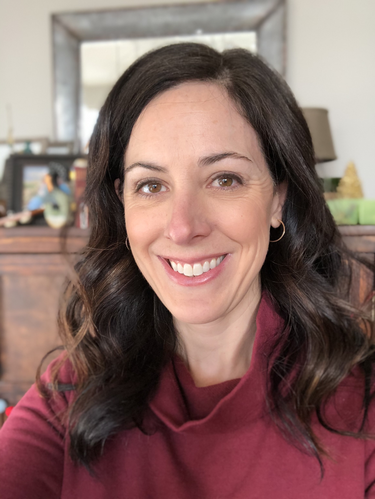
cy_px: 250
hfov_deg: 44.2
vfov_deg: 56.8
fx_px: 462
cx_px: 188
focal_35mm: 32
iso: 20
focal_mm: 2.87
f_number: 2.2
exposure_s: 1/30
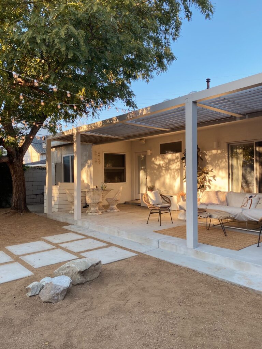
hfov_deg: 53.1
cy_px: 174
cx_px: 131
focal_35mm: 26
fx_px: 262
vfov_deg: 67.3
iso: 32
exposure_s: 1/225
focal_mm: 4.25
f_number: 1.8
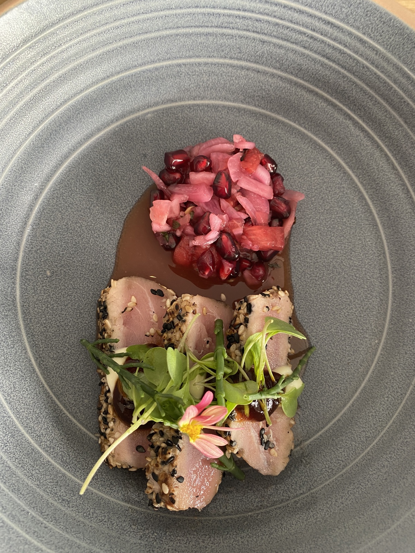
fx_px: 416
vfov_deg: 67.3
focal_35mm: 26
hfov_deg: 53.1
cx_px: 208
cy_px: 276
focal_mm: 4.25
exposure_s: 1/50
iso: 125
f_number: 1.8
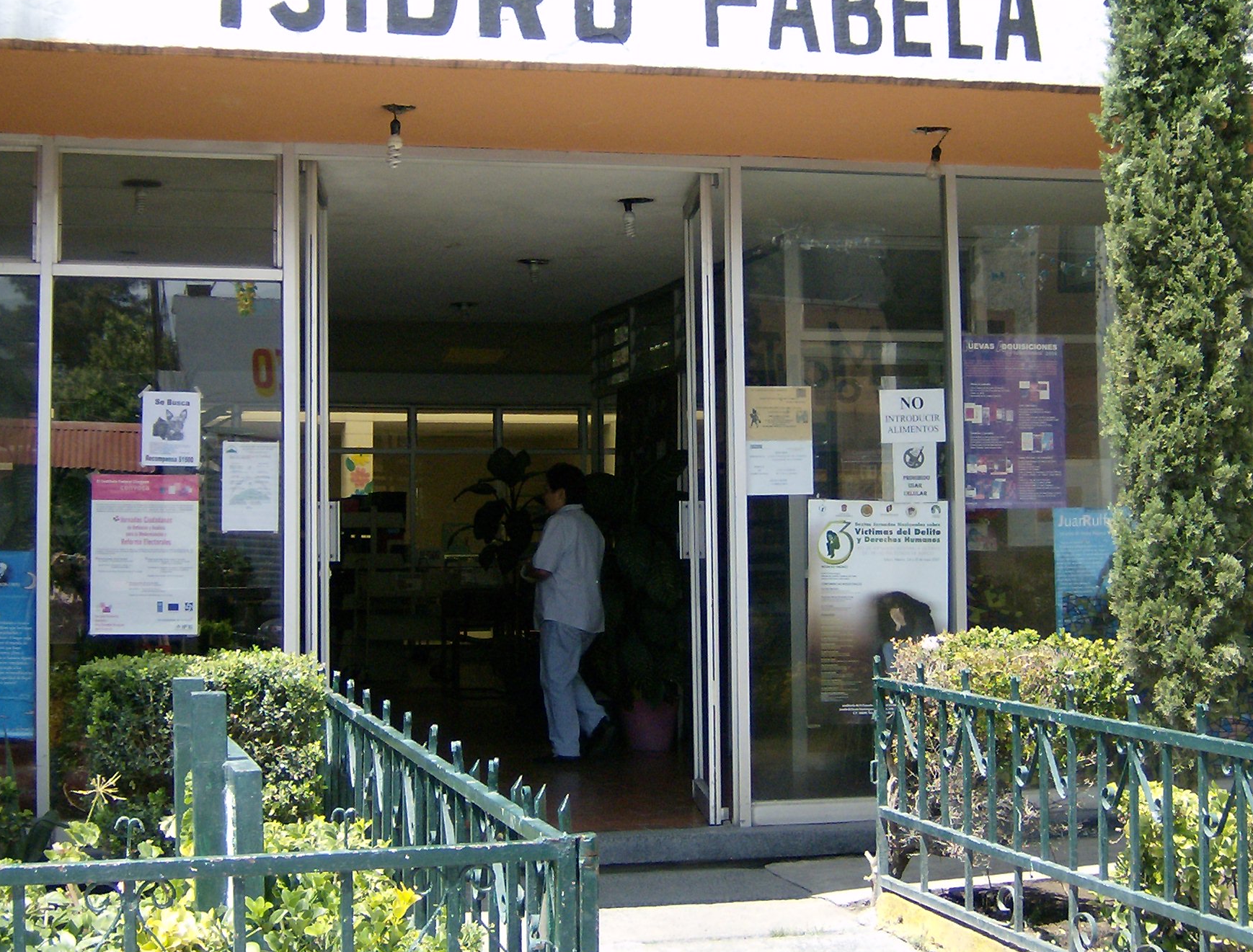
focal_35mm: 58
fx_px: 2110
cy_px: 364
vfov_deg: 25.4
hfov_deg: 33.0
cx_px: 553
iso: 100
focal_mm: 6
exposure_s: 1/472
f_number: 2.8
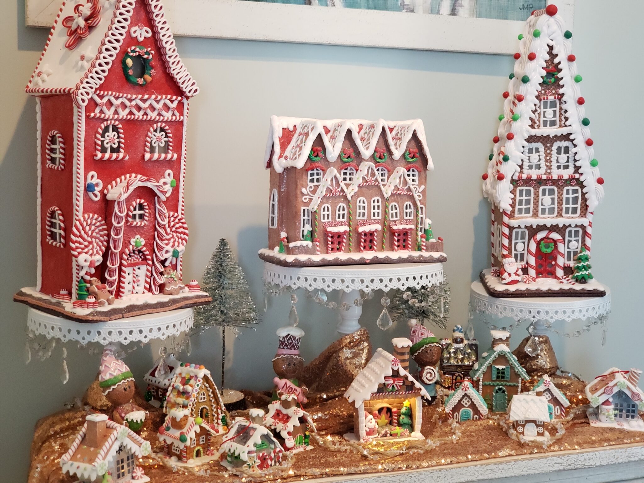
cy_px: 242
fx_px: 967
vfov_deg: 28.0
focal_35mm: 52
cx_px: 322
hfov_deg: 36.8
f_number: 2.4
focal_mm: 6
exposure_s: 1/24
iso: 500
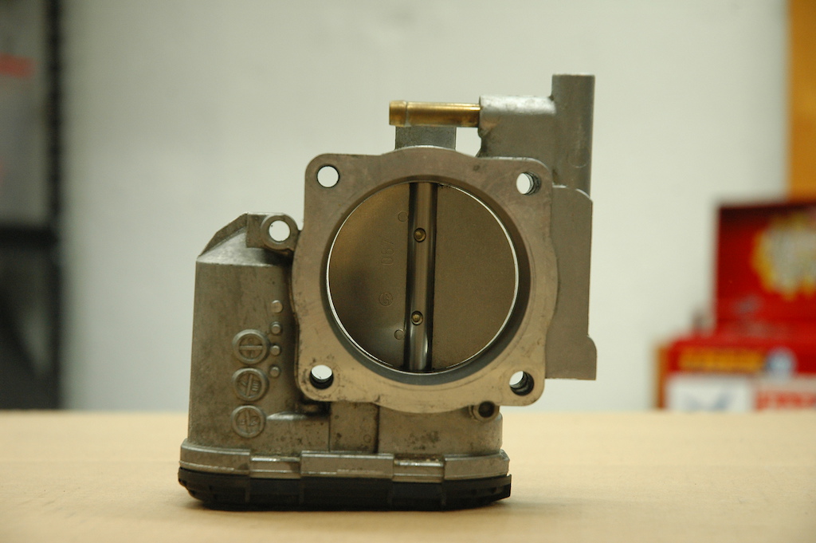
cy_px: 272
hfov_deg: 19.5
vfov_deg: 13.0
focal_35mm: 105
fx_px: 2378
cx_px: 408
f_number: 5
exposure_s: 1/50
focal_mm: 70
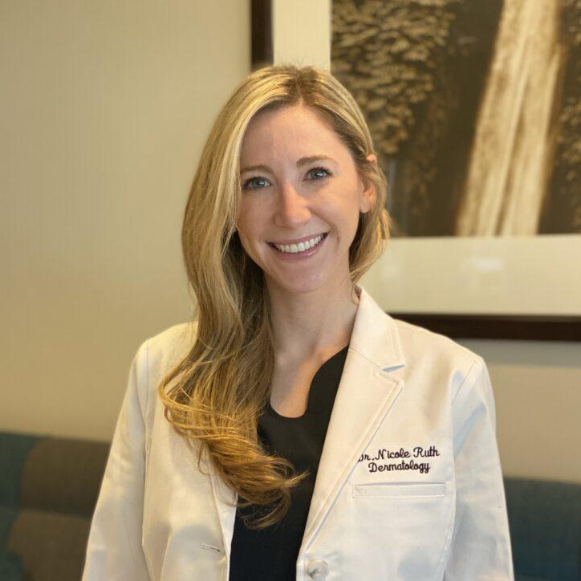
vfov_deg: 26.4
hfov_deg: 26.5
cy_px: 364
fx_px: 1234
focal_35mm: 65
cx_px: 283
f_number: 2
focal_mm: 6
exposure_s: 1/40
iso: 160
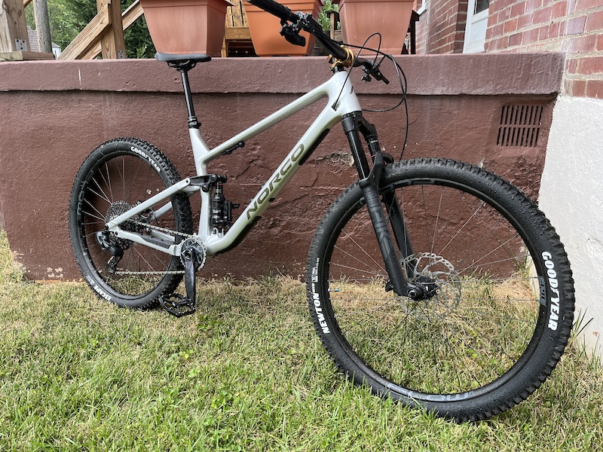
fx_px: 453
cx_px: 302
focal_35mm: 26
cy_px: 226
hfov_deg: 67.3
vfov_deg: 53.1
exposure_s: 1/621
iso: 50
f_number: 1.6
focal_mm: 5.1
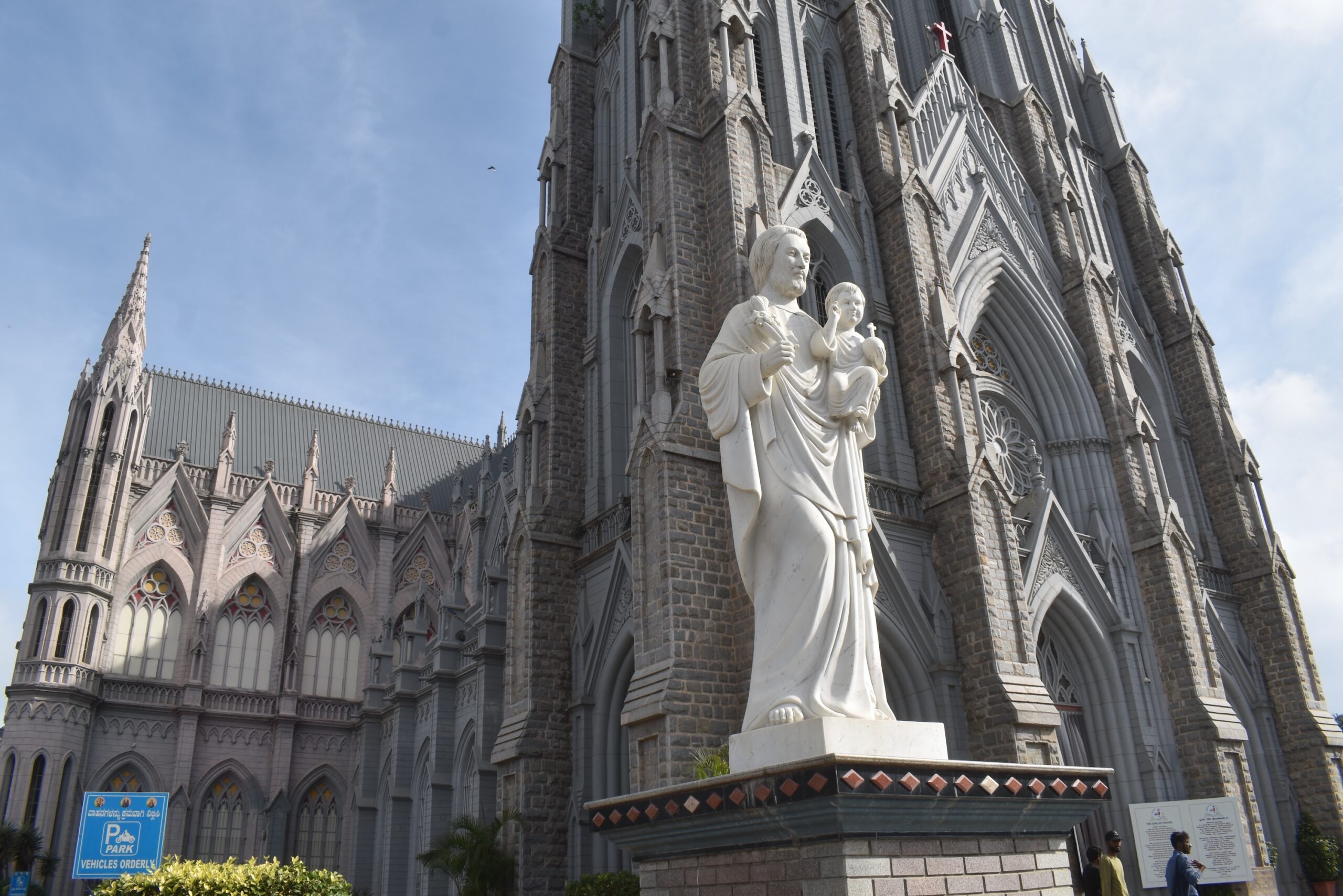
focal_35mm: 27
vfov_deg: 47.9
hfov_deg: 67.4
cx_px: 672
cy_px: 448
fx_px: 1007
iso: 100
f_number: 9
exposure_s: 1/200
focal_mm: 18
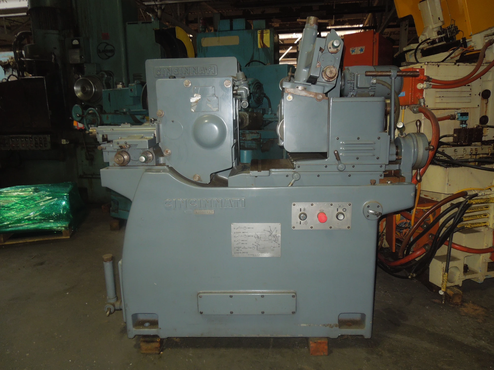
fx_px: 357
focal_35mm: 25
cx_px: 247
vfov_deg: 54.9
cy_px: 185
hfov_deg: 69.4
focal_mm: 4.5
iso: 250
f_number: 3.3
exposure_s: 1/30
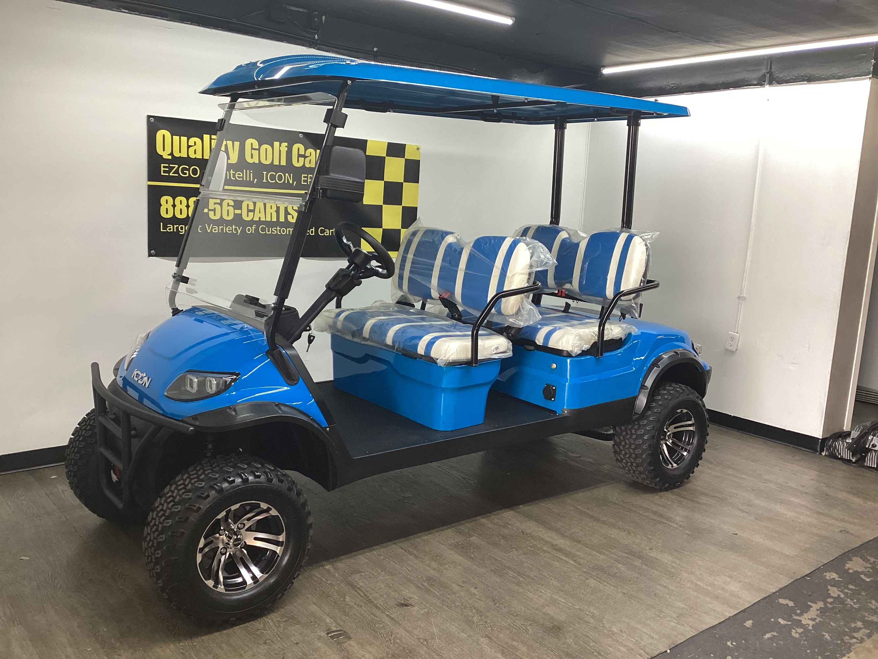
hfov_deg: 58.4
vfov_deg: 45.4
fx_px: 786
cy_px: 330
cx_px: 439
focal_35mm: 31
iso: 100
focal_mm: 3.3
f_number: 2.4
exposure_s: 1/60
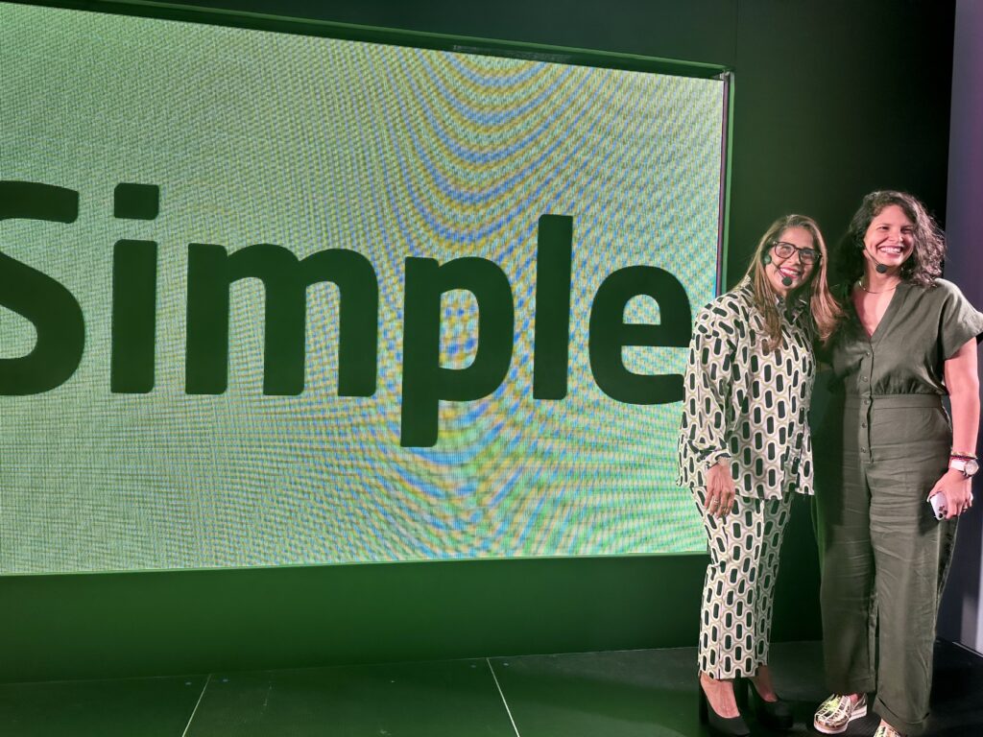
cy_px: 368
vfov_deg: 56.8
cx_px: 492
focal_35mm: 24
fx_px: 682
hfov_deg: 71.6
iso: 64
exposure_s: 1/120
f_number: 1.78
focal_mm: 6.86
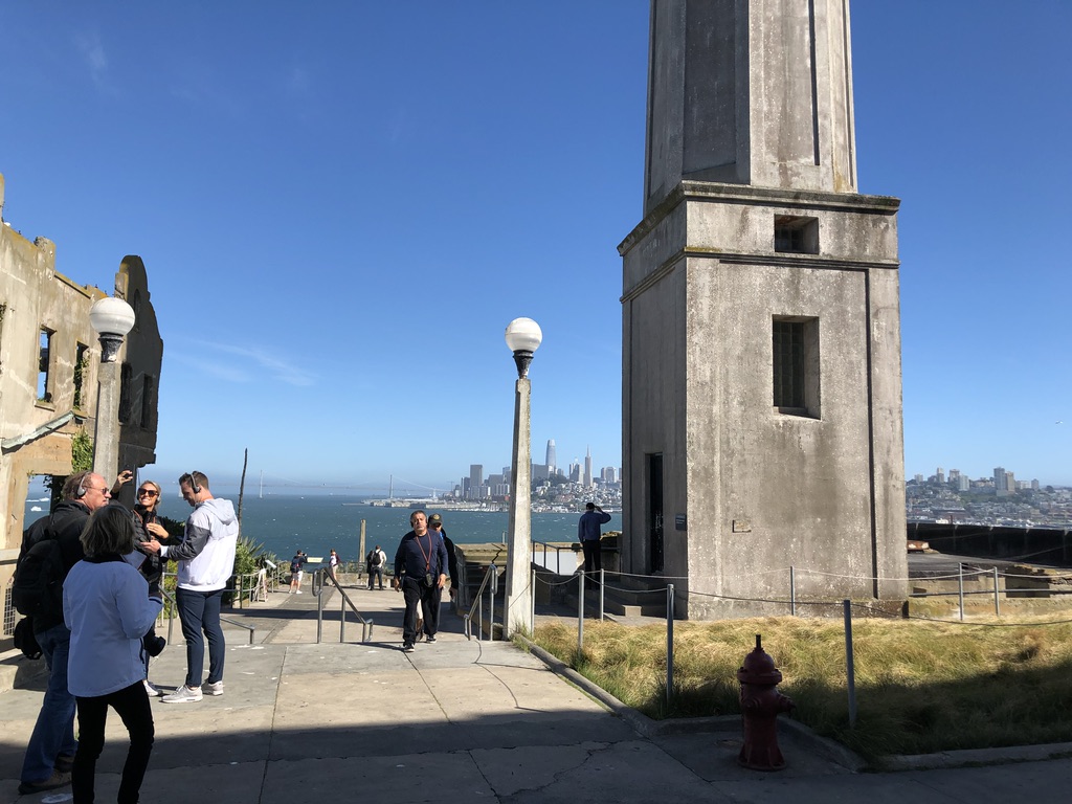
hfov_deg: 63.4
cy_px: 402
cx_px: 536
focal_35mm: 28
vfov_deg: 49.7
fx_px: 867
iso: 20
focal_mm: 4
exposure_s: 1/2000
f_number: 1.8
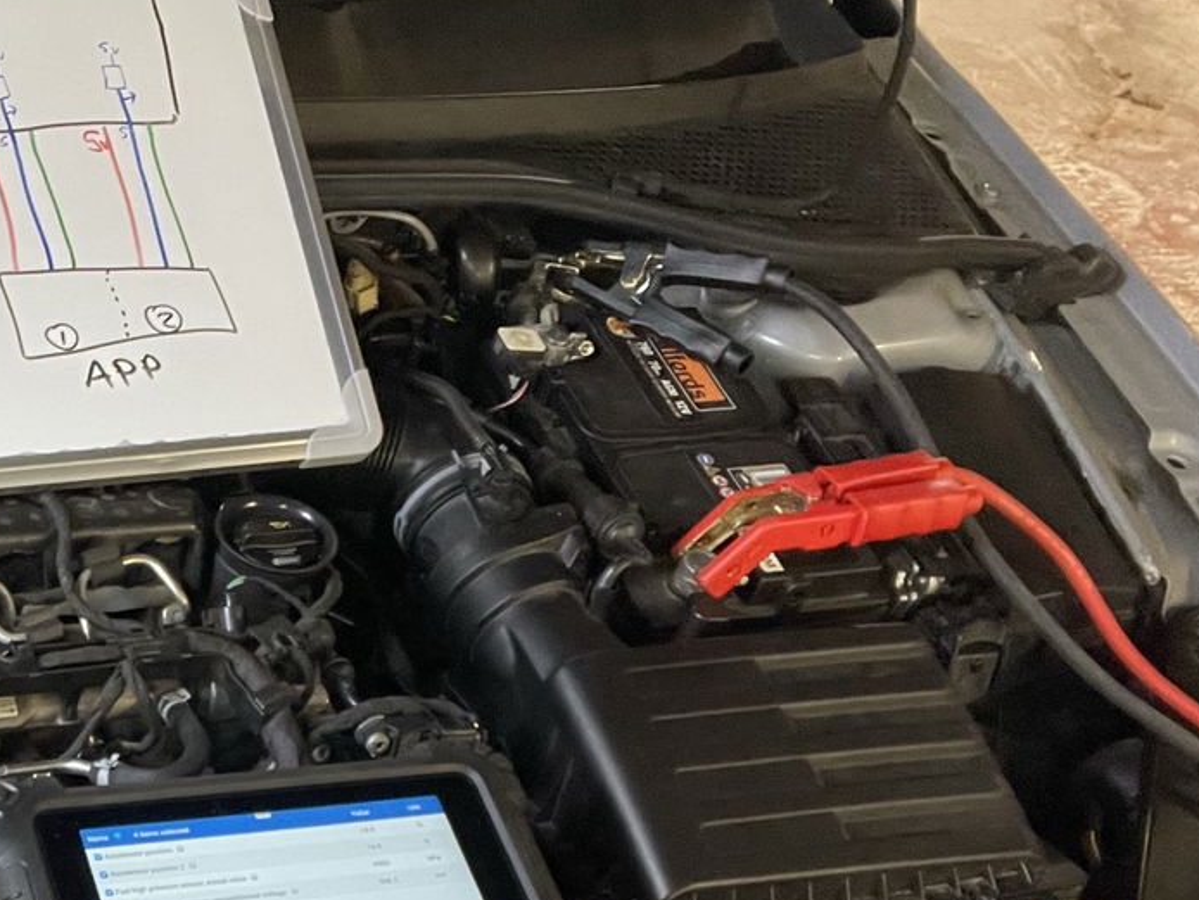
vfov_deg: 26.0
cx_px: -19
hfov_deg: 33.0
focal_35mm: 53
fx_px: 1836
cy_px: 912
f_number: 2.2
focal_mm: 2.71
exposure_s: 1/50
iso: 200
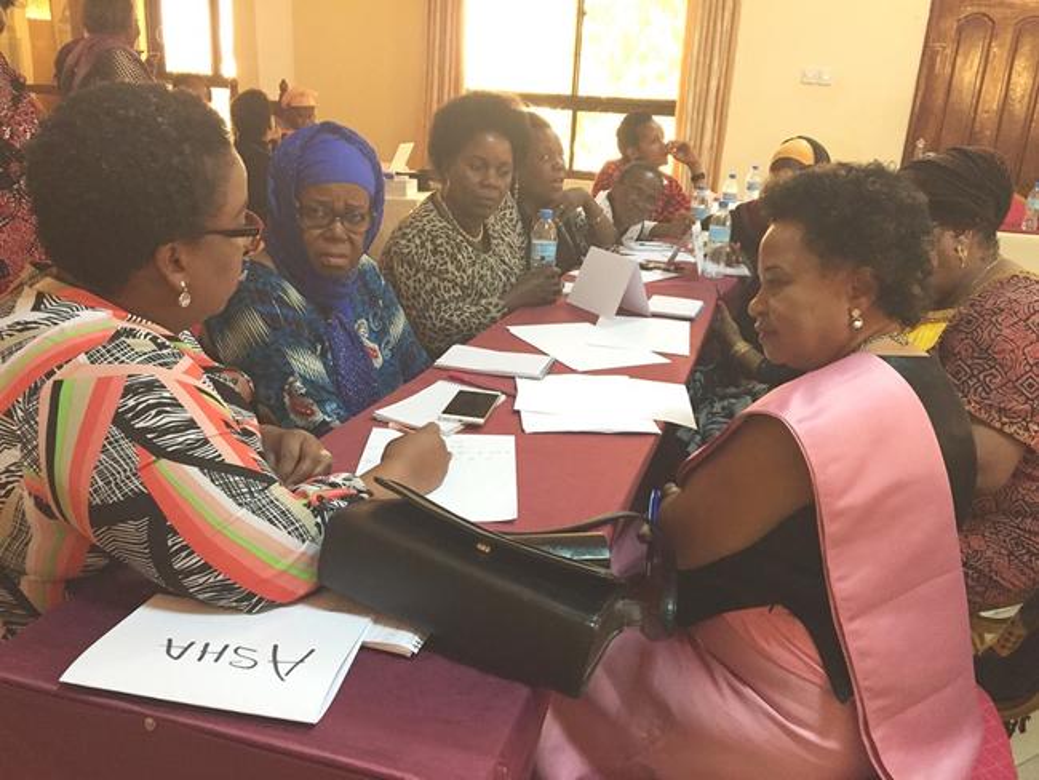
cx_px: 520
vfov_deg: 48.3
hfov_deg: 61.6
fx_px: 871
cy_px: 390
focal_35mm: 29
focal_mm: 4.15
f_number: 2.2
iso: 320
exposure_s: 1/33
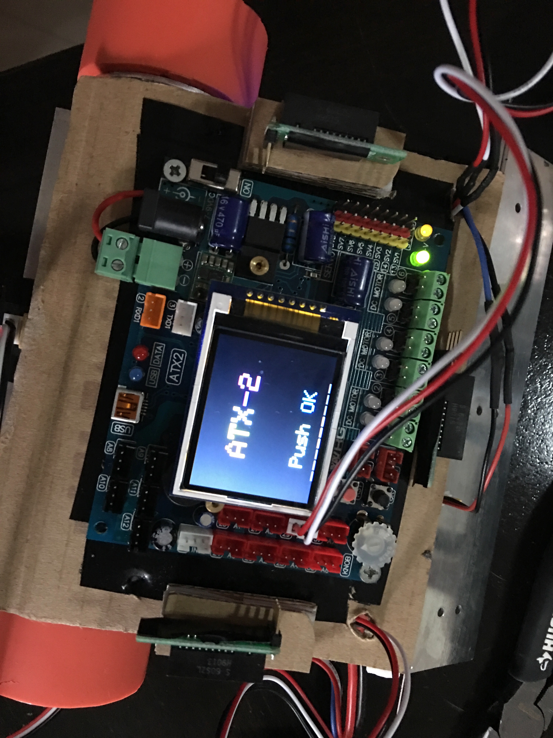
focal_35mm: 29
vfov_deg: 61.7
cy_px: 369
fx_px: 618
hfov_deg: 48.2
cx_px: 276
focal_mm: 4.15
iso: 100
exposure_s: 1/4
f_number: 2.2
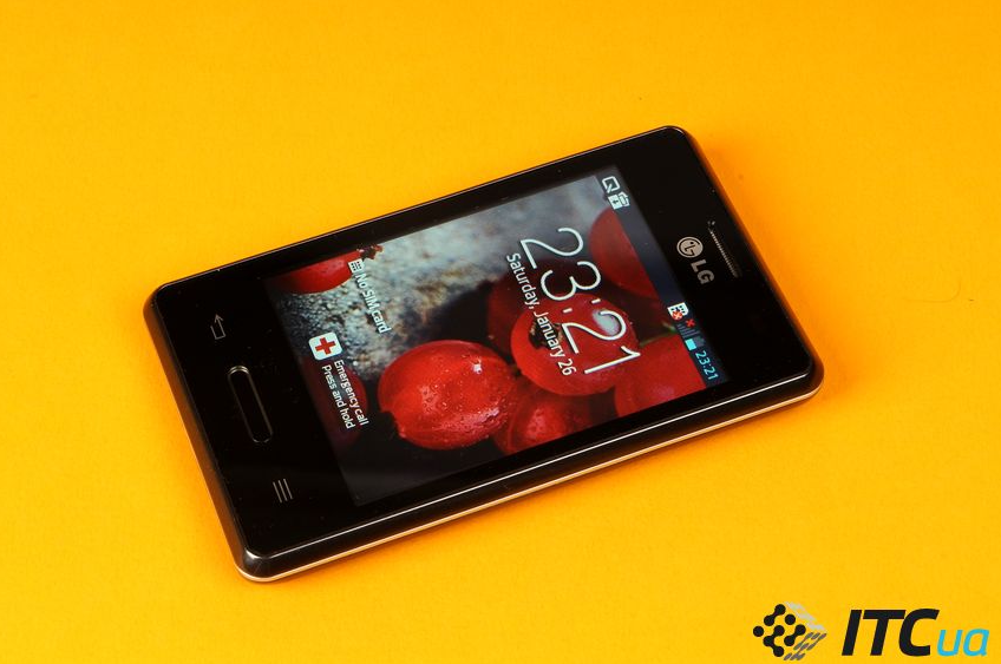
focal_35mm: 88
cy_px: 331
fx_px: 2431
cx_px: 482
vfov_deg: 15.6
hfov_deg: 23.3
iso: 200
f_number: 20
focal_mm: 55
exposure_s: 1
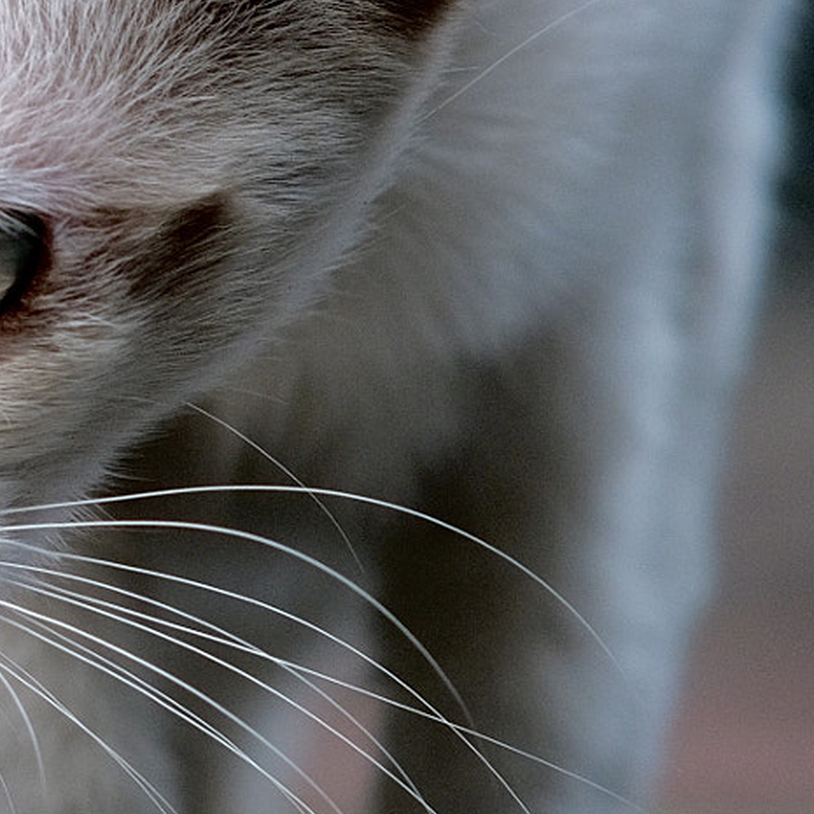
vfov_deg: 3.7
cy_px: 213
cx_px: -625
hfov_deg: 3.6
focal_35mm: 479
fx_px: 12743
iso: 800
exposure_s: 1/500
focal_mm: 85
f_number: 4
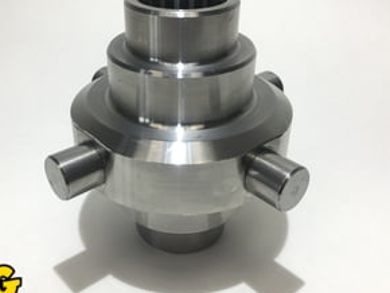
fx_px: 451
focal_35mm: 40
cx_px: 178
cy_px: 136
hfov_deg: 46.7
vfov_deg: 36.0
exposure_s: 1/120
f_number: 2.2
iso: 32
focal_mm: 4.15
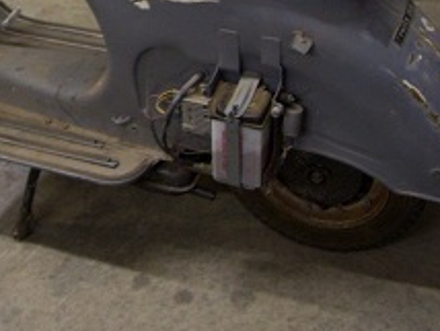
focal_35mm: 72
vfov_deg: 20.0
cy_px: 16
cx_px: 105
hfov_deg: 26.6
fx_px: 916
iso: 160
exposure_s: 1/8
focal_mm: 6
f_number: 2.7
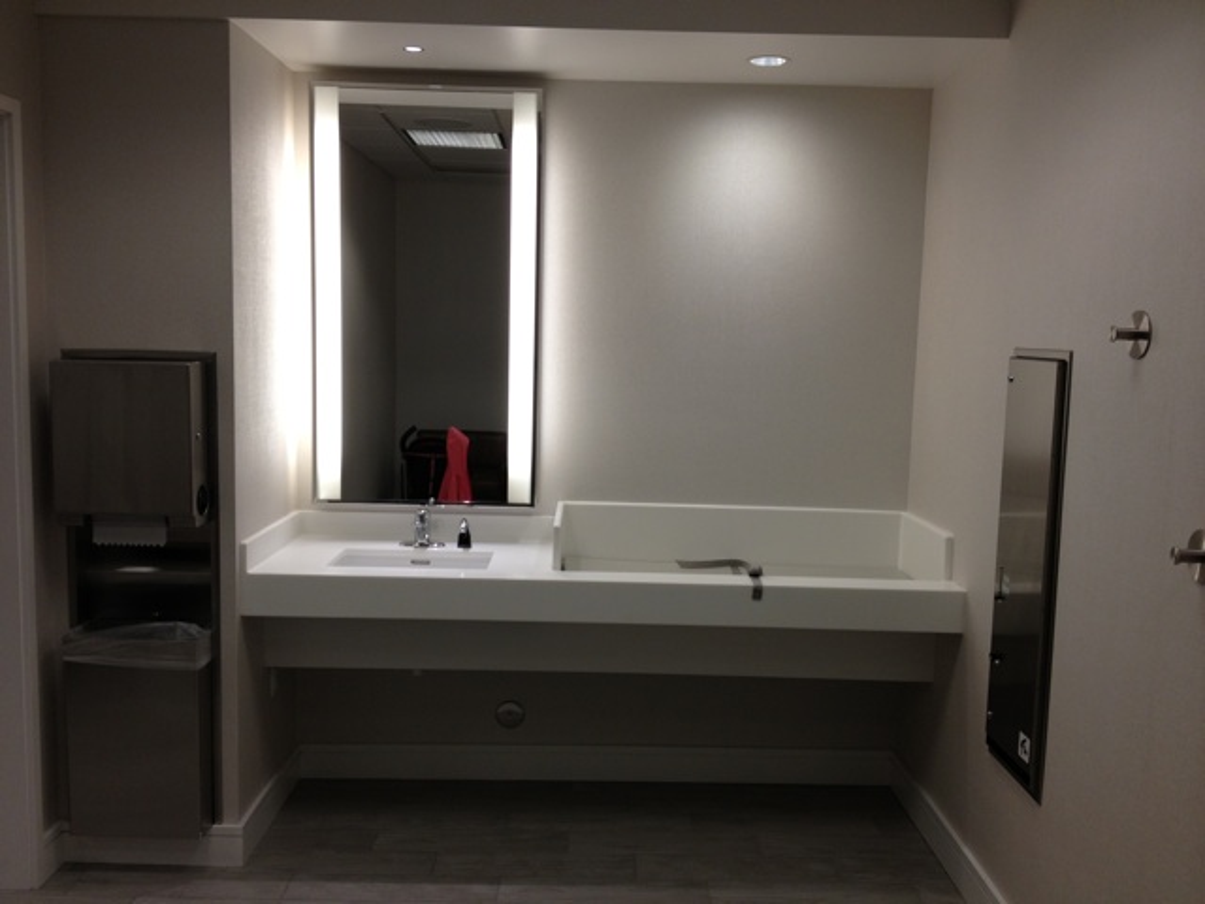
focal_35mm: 35
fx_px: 1218
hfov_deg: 52.6
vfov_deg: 40.7
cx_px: 602
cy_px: 452
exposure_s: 1/60
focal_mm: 4.28
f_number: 2.4
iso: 50
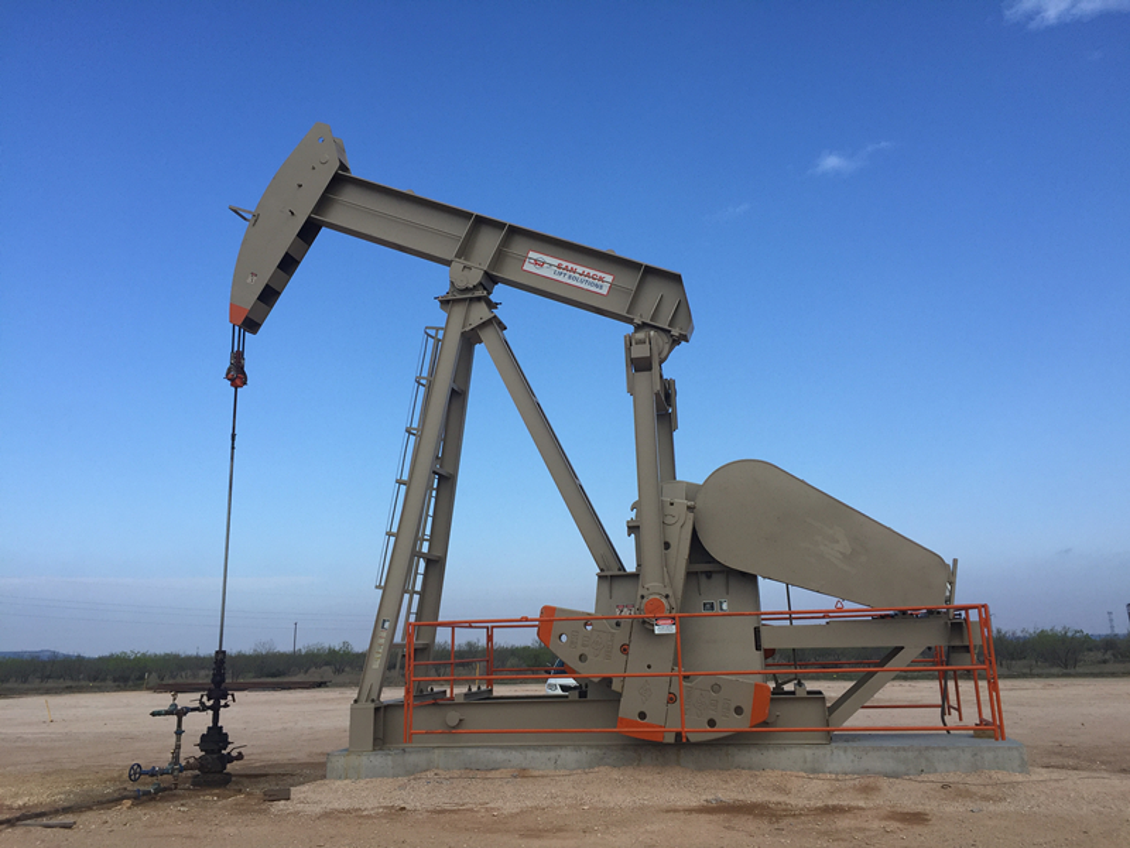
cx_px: 565
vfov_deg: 48.2
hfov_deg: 61.7
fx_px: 947
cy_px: 424
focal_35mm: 29
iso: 32
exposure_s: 1/1364
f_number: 2.2
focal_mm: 4.15
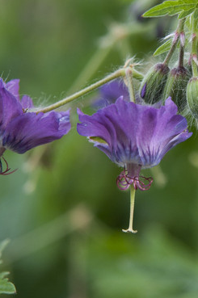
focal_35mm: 333
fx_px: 2755
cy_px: 142
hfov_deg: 4.1
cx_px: 166
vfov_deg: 6.2
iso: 250
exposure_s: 1/200
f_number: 4.5
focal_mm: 80
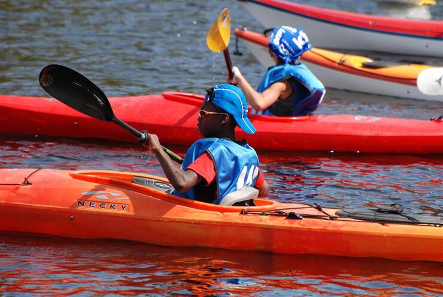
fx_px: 5543
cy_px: 148
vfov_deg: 3.1
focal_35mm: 450
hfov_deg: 4.6
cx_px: 222
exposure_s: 1/500
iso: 220
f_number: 5.6
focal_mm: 300
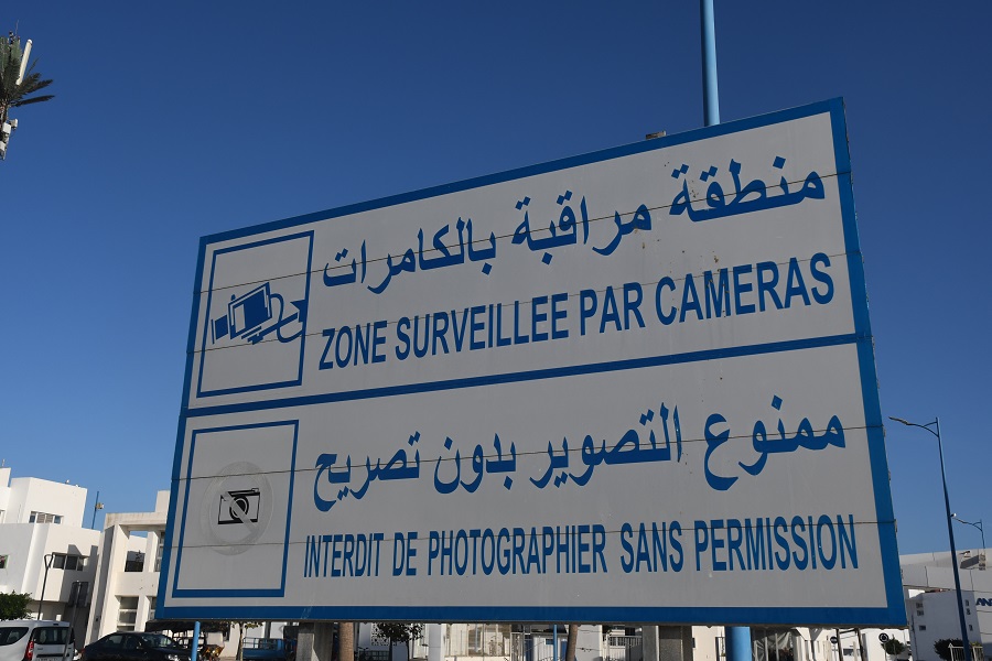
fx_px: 909
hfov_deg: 57.2
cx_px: 496
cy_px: 330
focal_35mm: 33
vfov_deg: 40.0
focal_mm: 22
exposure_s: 1/1250
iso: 200
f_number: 8
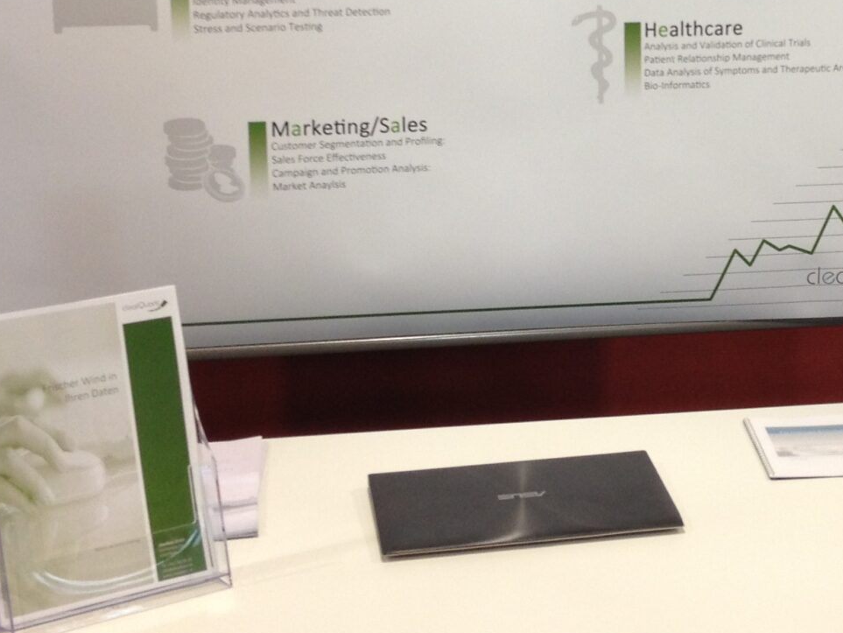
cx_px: 730
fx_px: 2266
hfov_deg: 20.7
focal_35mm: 93
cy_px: 86
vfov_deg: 15.7
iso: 64
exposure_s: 1/20
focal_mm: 4.28
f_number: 2.4
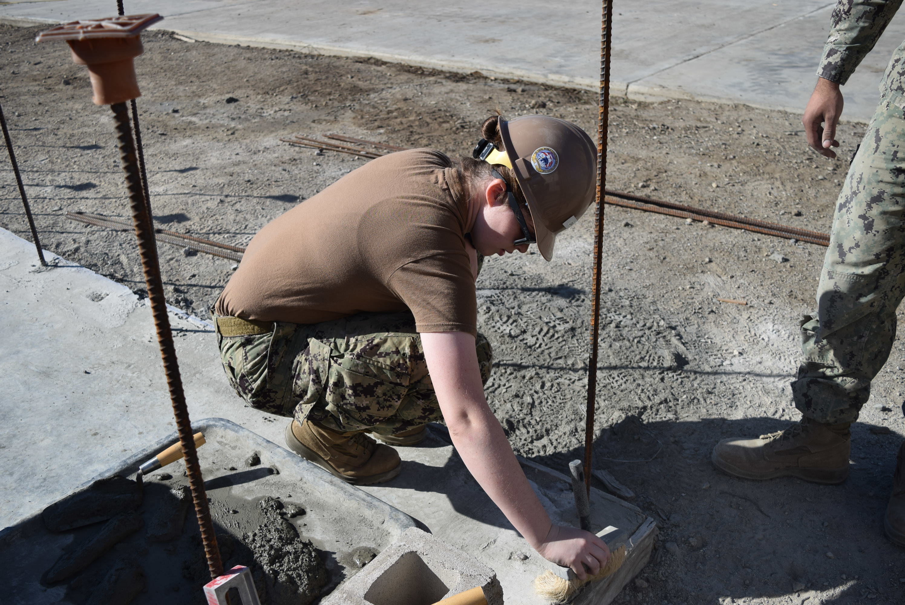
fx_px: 868
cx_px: 452
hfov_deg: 55.1
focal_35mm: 34
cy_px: 302
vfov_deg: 38.4
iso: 100
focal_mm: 23
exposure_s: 1/800
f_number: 5
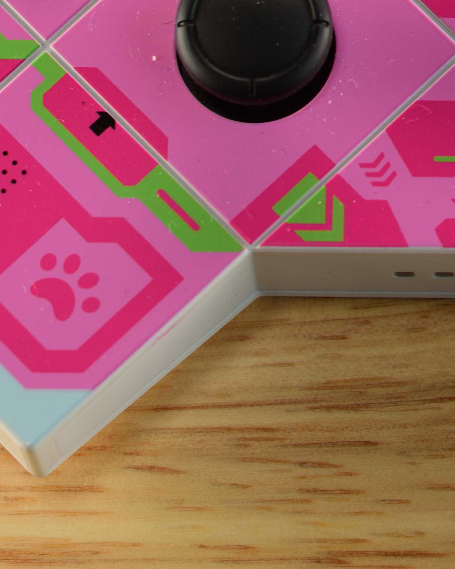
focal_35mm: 219
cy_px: 27
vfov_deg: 8.8
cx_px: 464
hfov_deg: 7.0
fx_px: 3686
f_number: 5
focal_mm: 50
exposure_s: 1/80
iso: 100
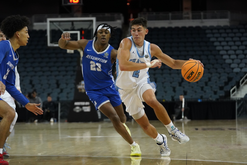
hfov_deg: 17.8
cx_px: 124
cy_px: 82
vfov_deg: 11.9
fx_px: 790
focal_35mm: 115
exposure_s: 1/1600
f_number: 4
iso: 8000
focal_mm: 115
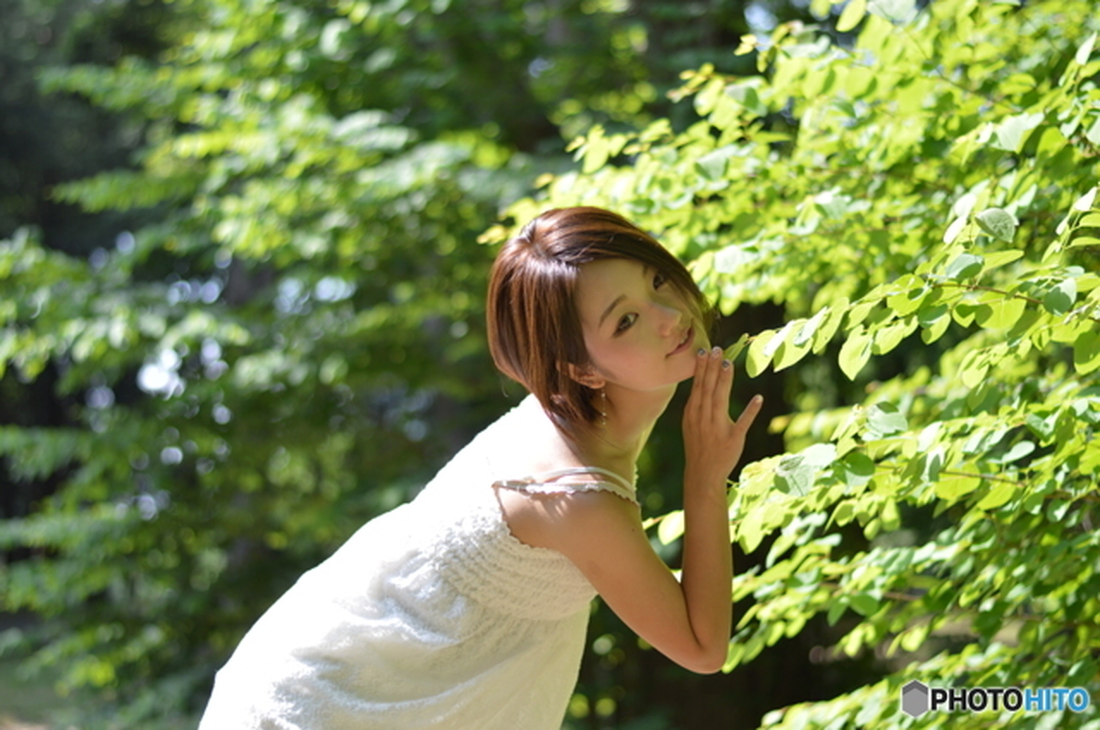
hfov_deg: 27.0
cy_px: 365
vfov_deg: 18.1
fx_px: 2289
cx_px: 550
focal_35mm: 75
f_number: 1.8
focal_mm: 50
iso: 100
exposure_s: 1/500
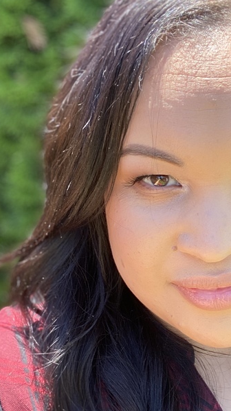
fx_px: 556
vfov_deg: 40.4
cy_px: 247
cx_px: 181
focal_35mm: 51
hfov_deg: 23.2
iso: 32
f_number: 2.2
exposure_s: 1/122
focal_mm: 2.71
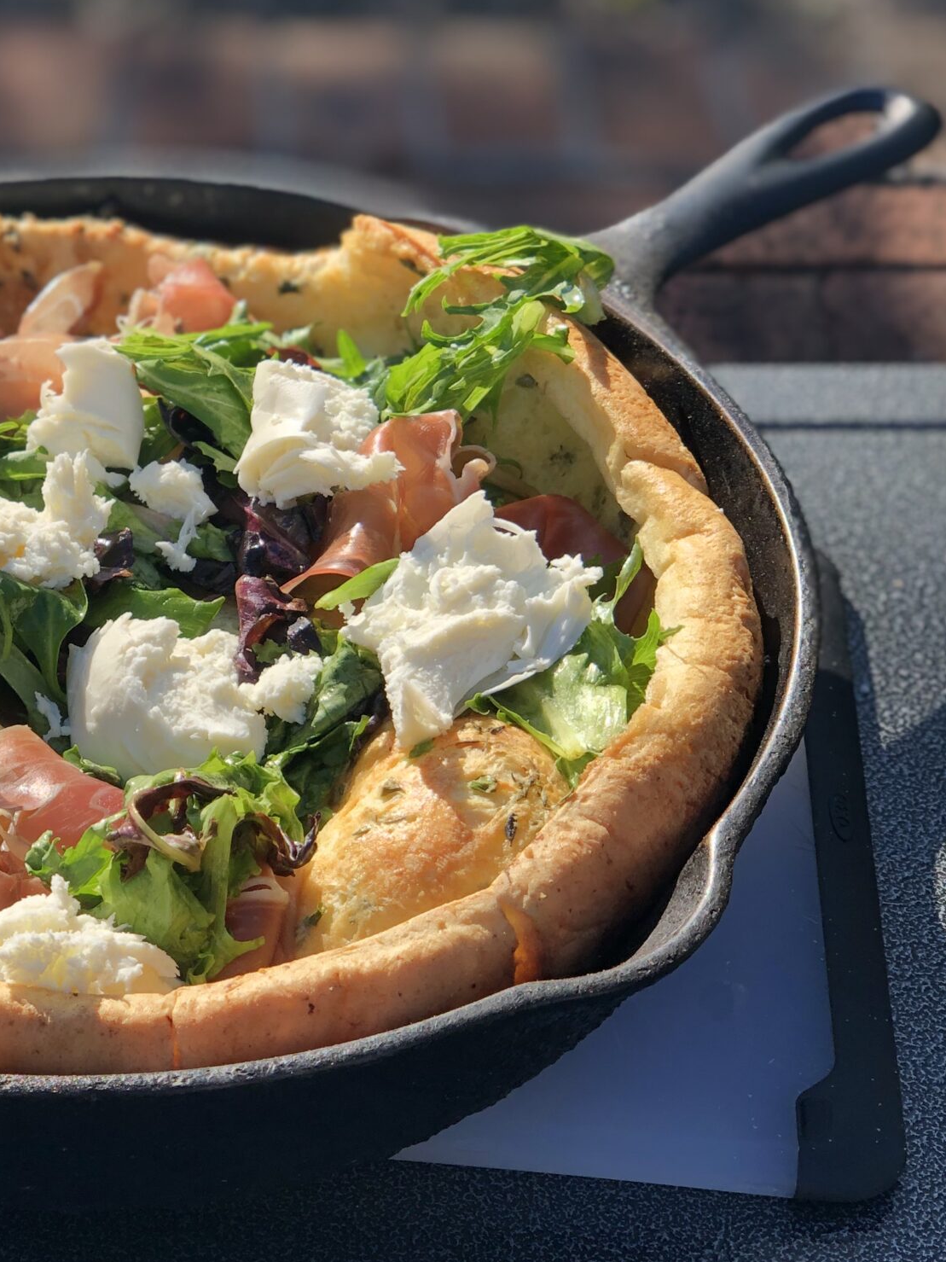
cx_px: 133
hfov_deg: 16.2
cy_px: 563
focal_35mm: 90
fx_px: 3280
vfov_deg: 21.8
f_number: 2.4
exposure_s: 1/414
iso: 16
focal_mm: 6
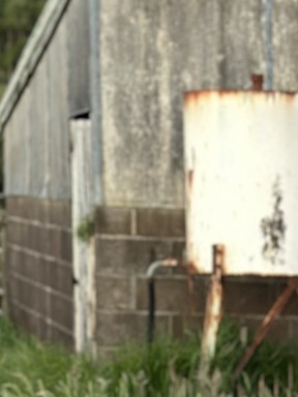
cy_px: 709
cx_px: 505
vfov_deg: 9.4
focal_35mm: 200
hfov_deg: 7.3
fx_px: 2296
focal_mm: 6.86
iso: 250
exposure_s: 1/60
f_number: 1.78
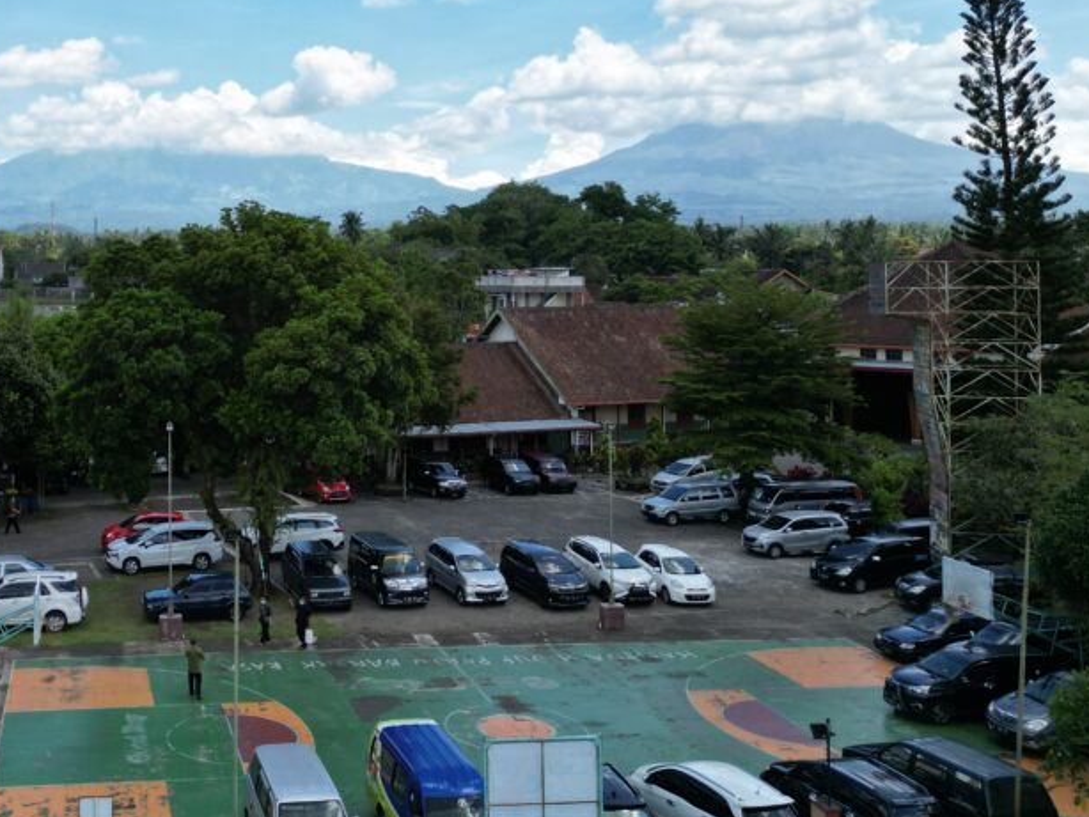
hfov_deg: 44.3
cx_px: 204
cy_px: 264
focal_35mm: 40
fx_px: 1259
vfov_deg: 35.6
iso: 100
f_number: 1.7
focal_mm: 6.72
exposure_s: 1/2500
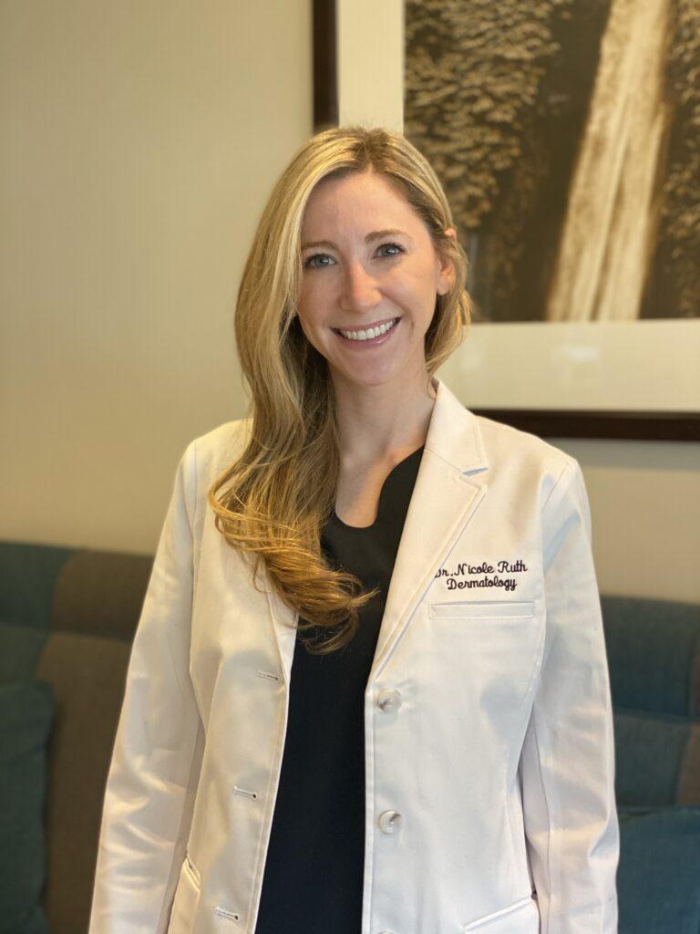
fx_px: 1402
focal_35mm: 52
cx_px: 350
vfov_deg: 36.8
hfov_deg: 28.0
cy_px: 467
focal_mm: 6
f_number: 2
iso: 160
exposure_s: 1/40
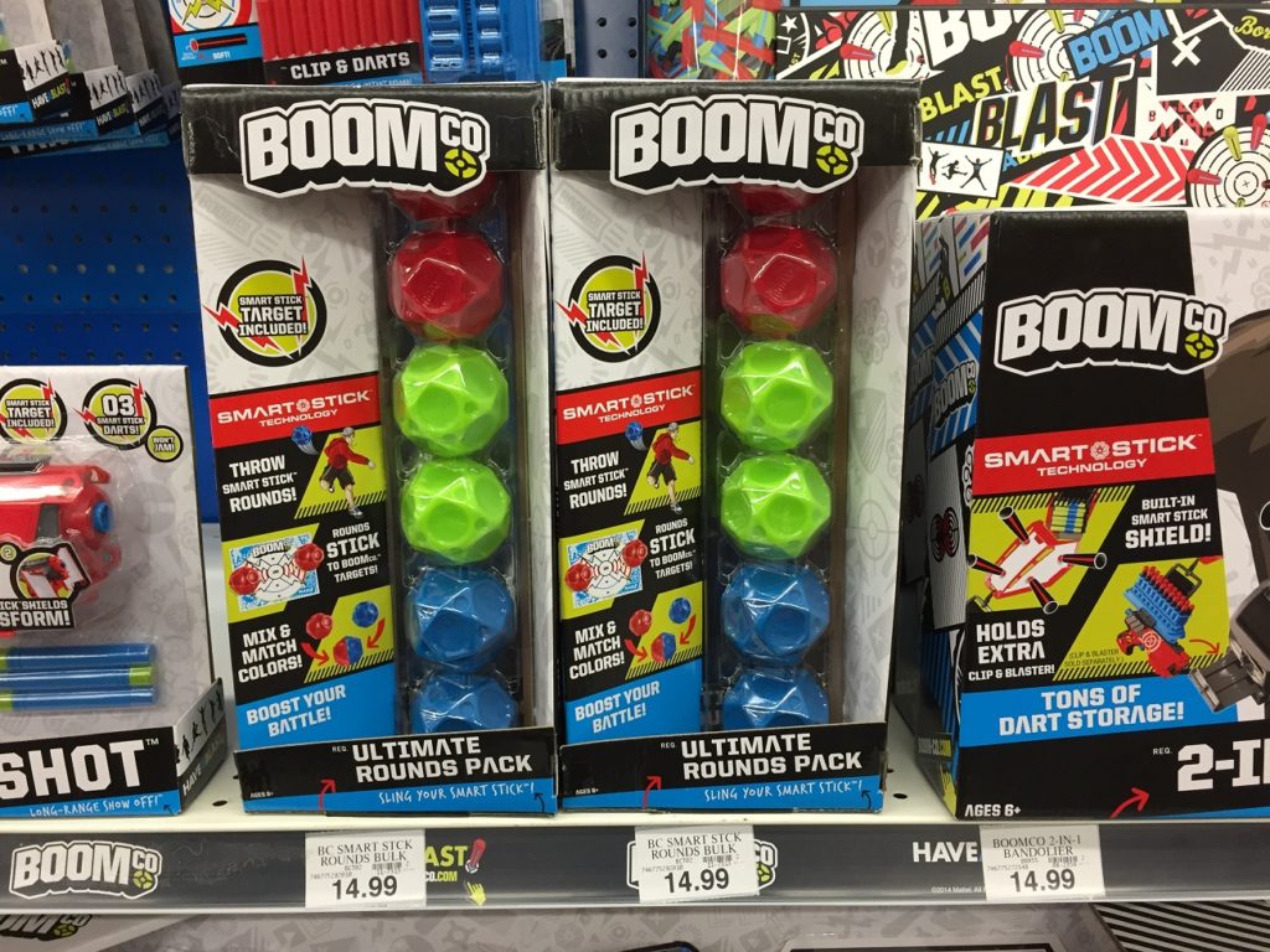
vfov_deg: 48.2
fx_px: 1064
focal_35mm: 29
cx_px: 635
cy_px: 476
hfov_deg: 61.7
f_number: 2.2
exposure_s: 1/30
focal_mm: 4.15
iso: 50
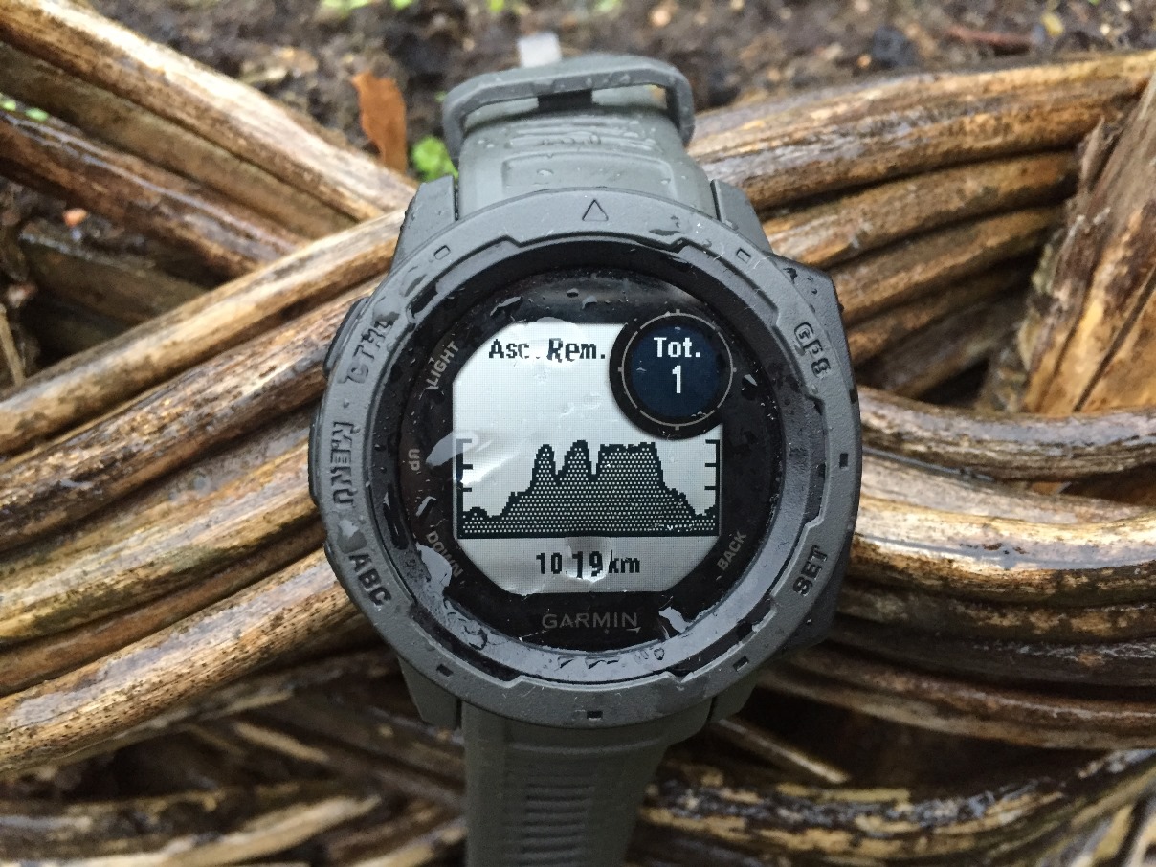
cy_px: 434
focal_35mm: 29
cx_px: 578
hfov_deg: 61.7
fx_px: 968
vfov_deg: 48.2
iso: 250
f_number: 2.2
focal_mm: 4.15
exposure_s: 1/25
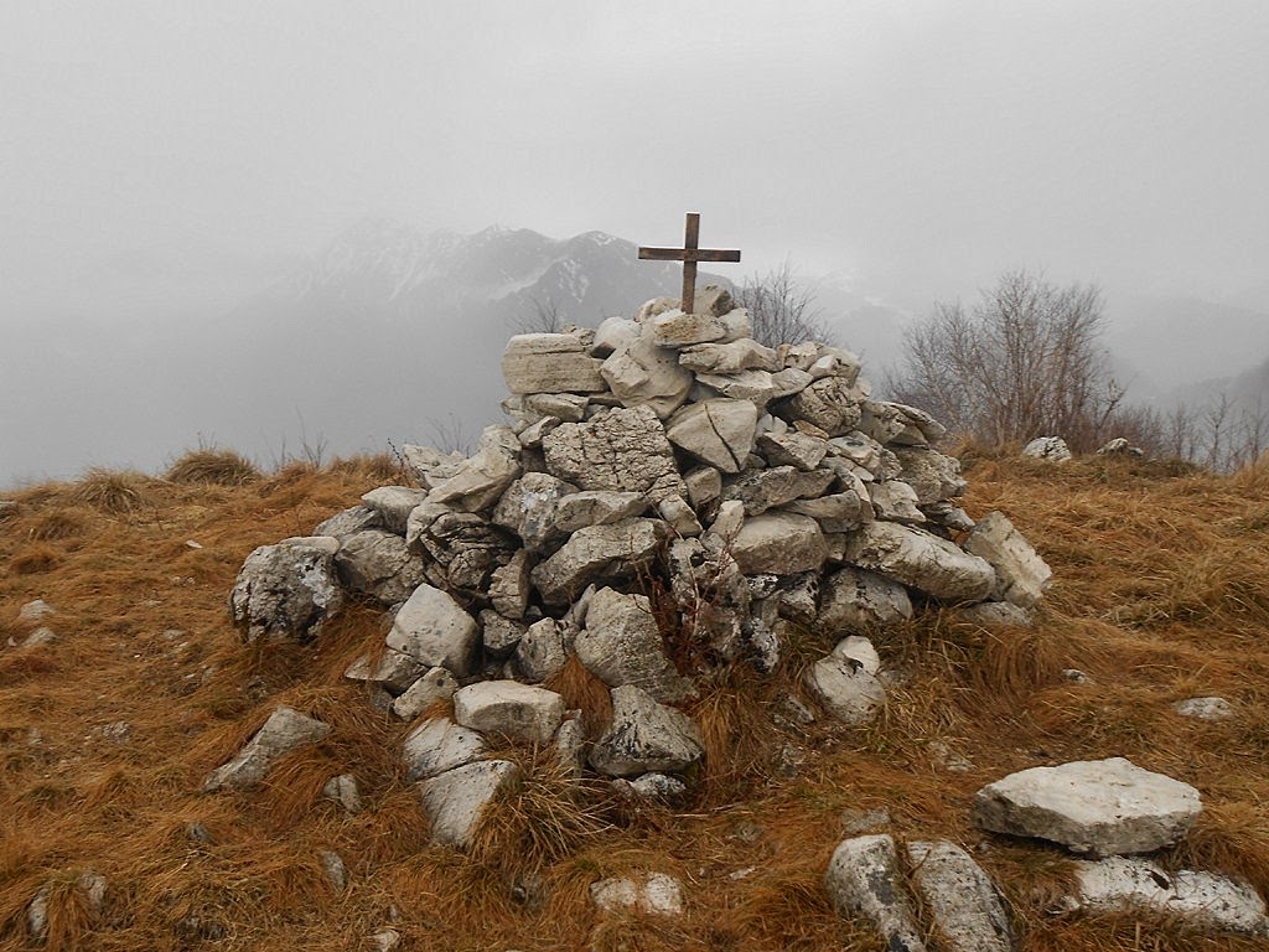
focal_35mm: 34
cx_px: 634
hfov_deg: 54.0
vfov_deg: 41.8
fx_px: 1246
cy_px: 476
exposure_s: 1/250
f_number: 3.9
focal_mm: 6
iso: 80
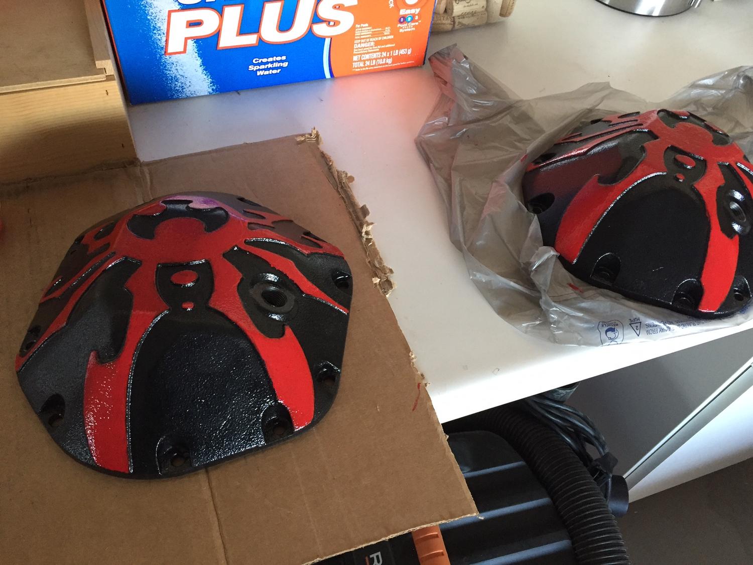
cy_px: 282
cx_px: 376
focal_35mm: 29
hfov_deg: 61.7
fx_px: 631
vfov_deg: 48.2
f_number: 2.2
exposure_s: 1/30
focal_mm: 4.15
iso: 125
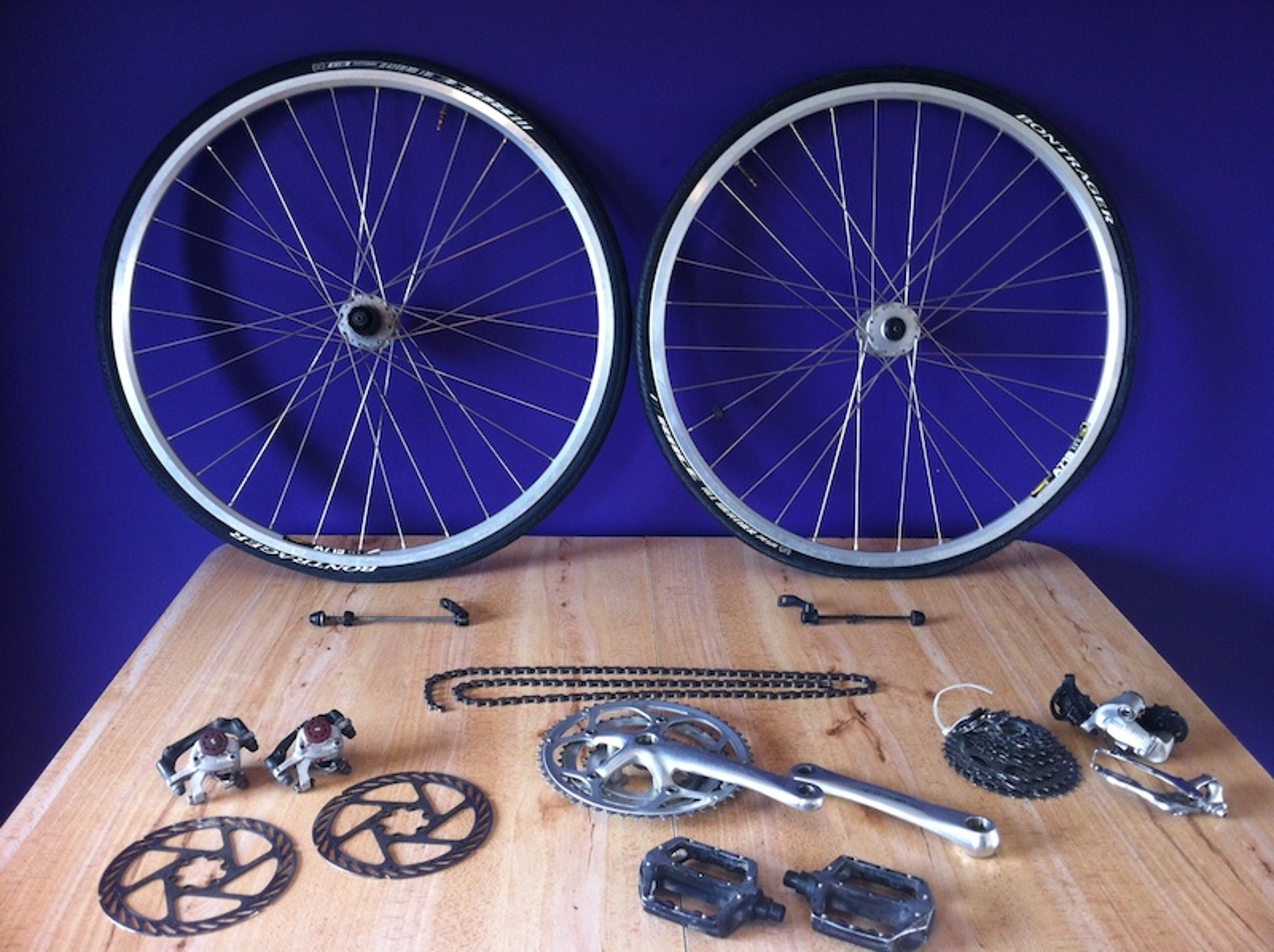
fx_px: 1287
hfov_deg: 52.7
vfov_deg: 40.6
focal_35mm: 35
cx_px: 637
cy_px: 476
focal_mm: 3.85
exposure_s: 1/17
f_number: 2.8
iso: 80
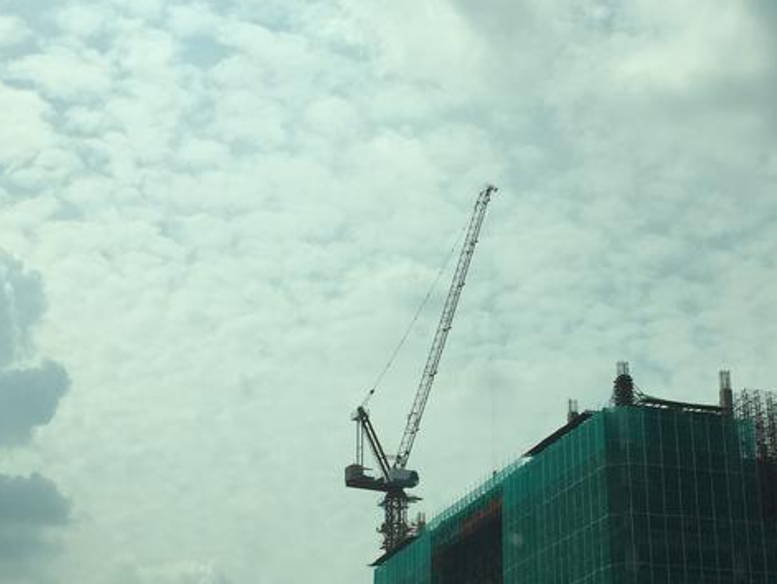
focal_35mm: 63
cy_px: 386
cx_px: 558
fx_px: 1415
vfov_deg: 23.2
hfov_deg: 30.3
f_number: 2.2
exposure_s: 1/2825
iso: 32
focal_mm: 4.15
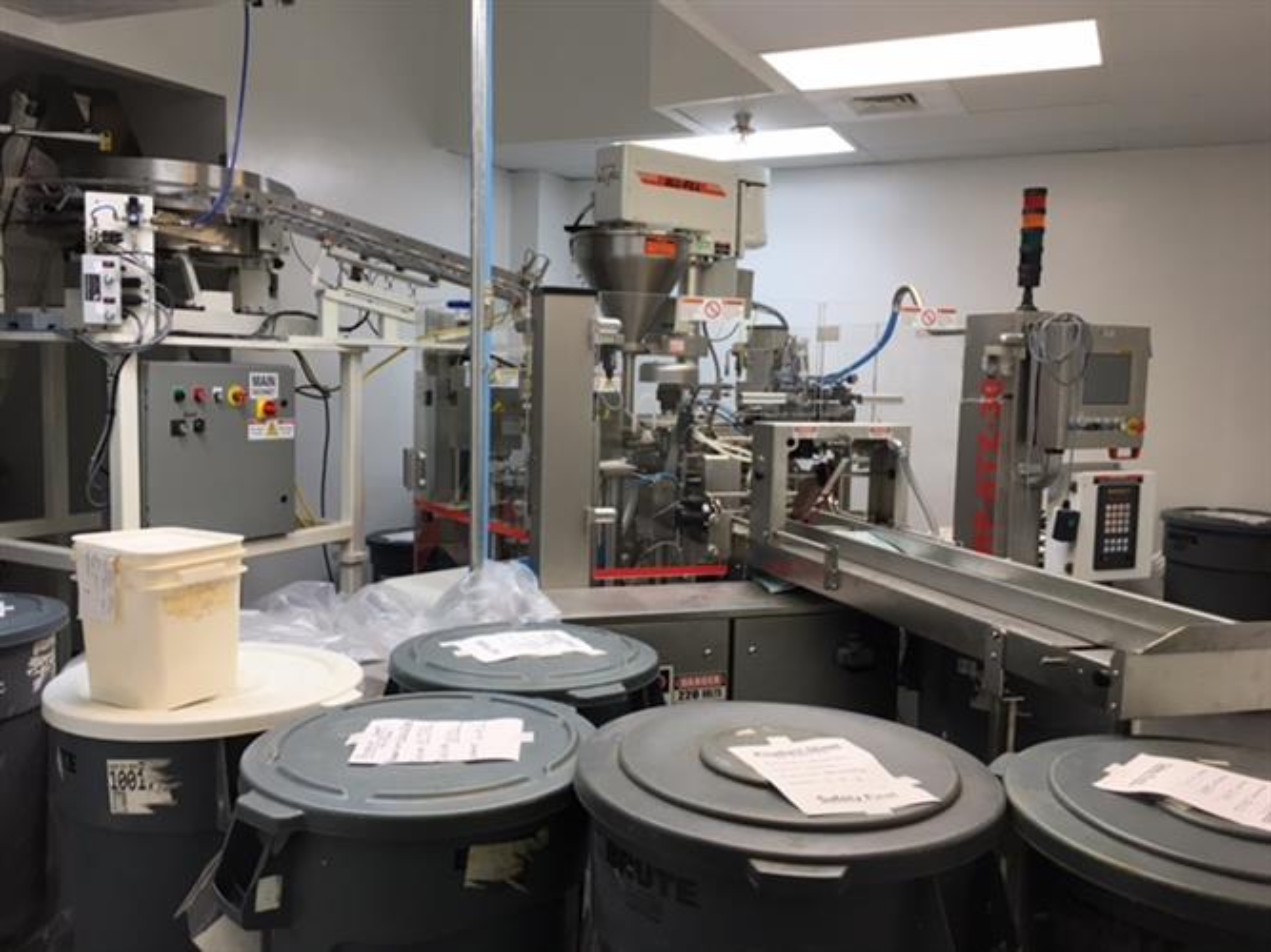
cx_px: 636
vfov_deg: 48.2
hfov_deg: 61.7
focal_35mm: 29
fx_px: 1065
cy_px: 476
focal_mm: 4.15
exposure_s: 1/40
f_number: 2.2
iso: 32
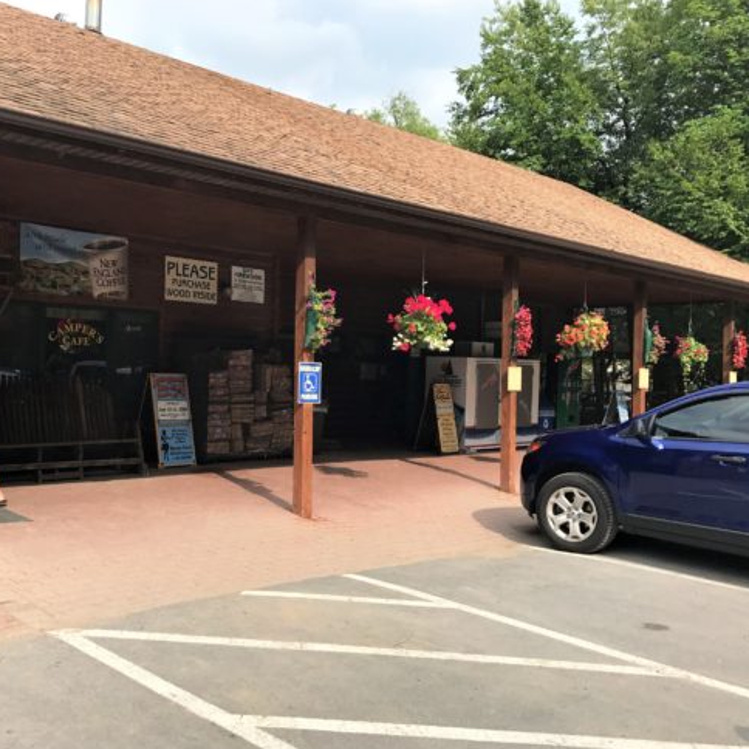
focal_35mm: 34
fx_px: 832
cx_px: 301
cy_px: 383
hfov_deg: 48.2
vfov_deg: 48.4
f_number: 1.8
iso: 20
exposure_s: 1/1350
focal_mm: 3.99
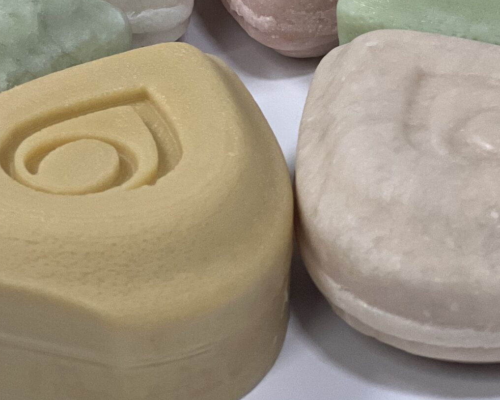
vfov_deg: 8.1
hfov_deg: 10.2
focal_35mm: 189
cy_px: -91
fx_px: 2796
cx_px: 236
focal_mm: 9
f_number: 2.8
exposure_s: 1/120
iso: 160
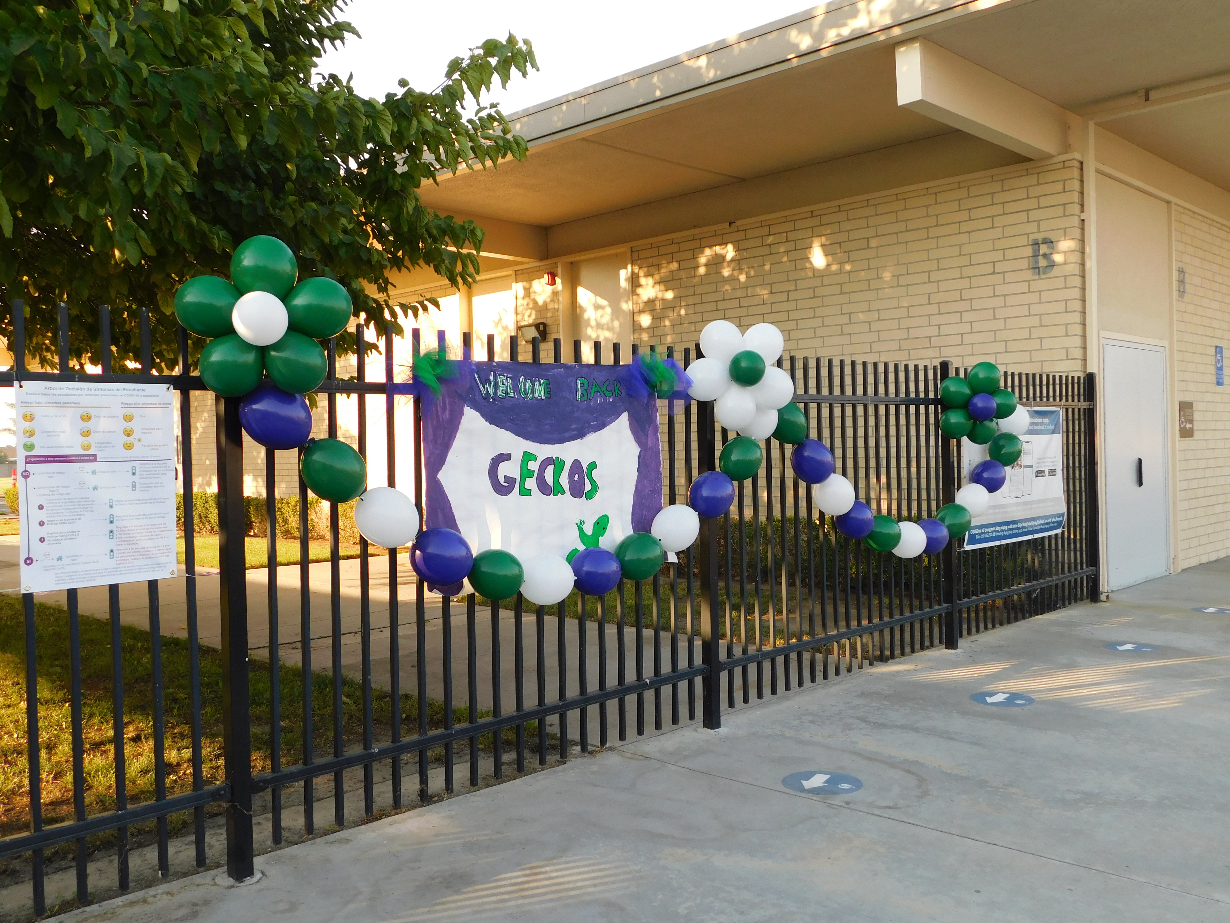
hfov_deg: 60.0
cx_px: 615
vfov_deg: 46.8
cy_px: 462
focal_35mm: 30
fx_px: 1066
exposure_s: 1/200
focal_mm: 5.3
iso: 125
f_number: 3.2
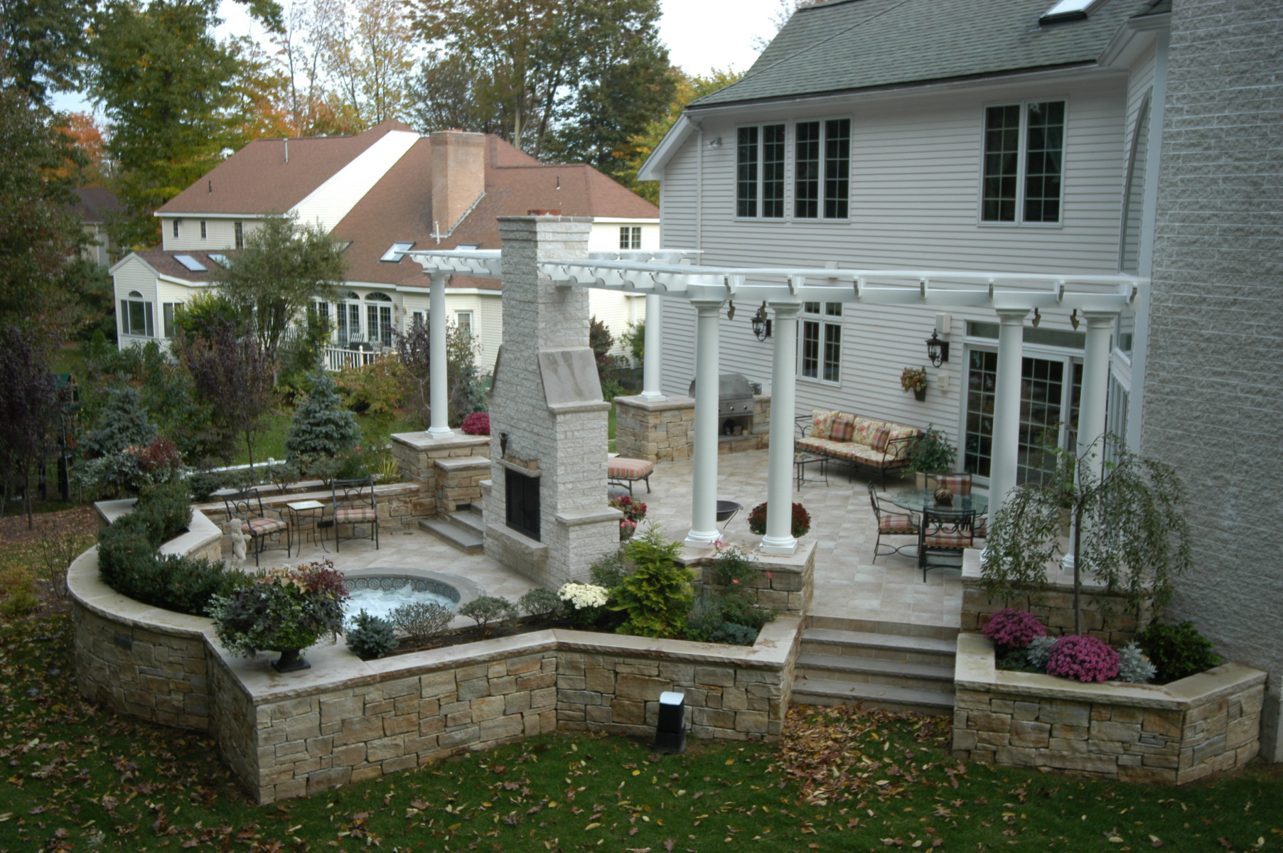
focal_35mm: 36
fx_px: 1282
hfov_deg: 53.2
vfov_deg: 36.8
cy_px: 426
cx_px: 642
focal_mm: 24
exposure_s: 1/90
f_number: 5
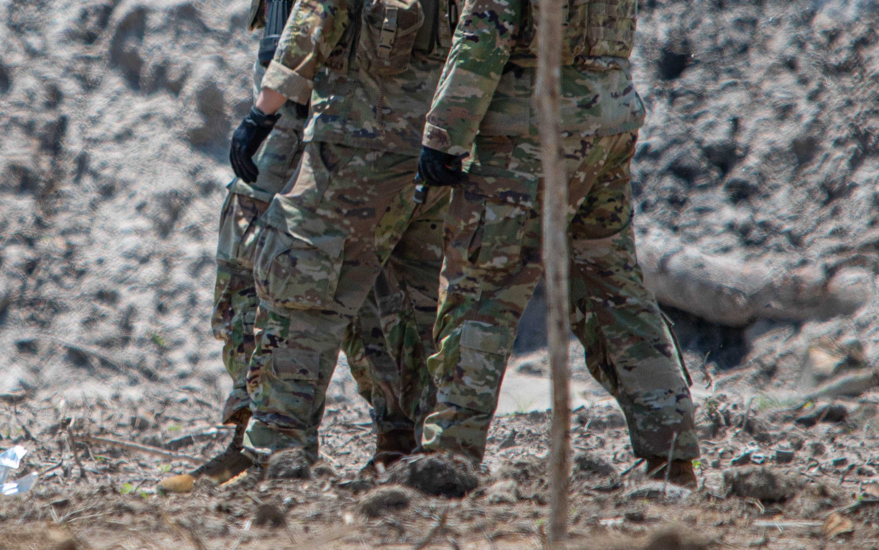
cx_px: 92
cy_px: 52
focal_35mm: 1167
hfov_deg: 1.8
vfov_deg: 1.1
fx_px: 27959
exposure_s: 1/1250
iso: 560
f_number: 6.3
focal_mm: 500
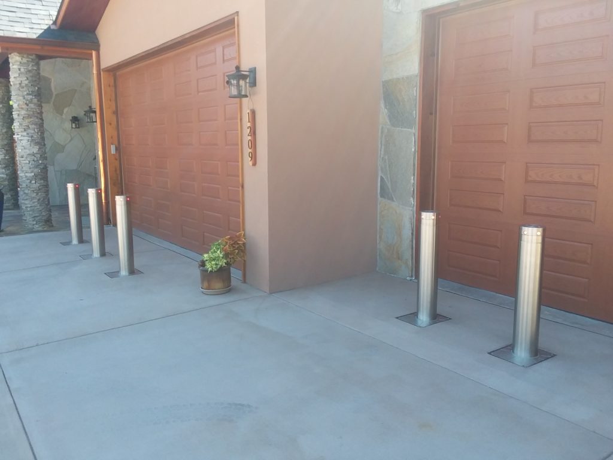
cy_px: 230
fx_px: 514
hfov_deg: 61.7
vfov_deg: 48.2
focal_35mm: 29
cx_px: 306
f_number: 1.9
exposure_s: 1/159
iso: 40
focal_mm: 2.47
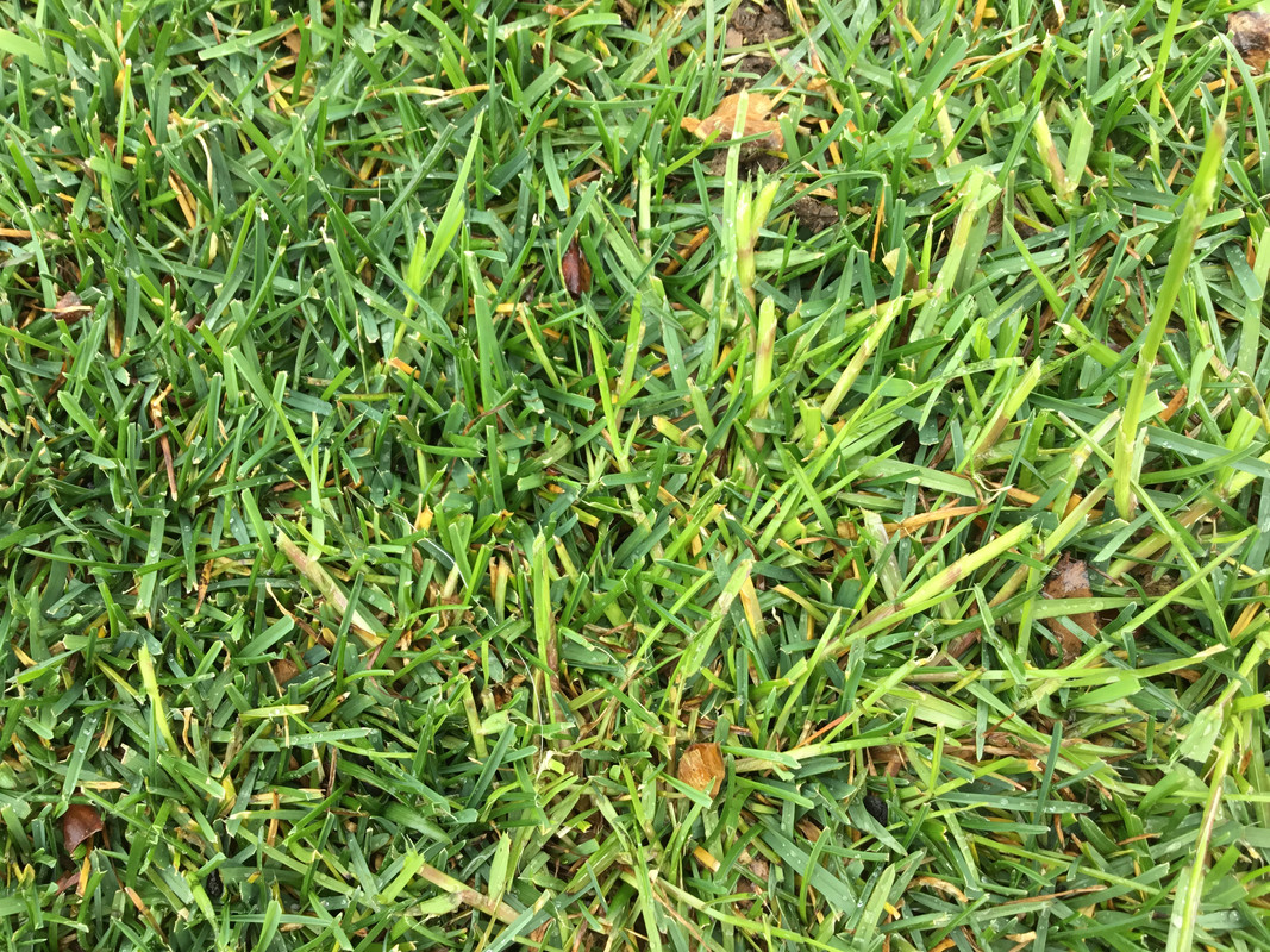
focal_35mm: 31
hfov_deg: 58.4
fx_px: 1137
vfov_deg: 45.4
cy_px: 476
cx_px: 635
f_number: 2.4
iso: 32
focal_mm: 3.3
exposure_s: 1/120
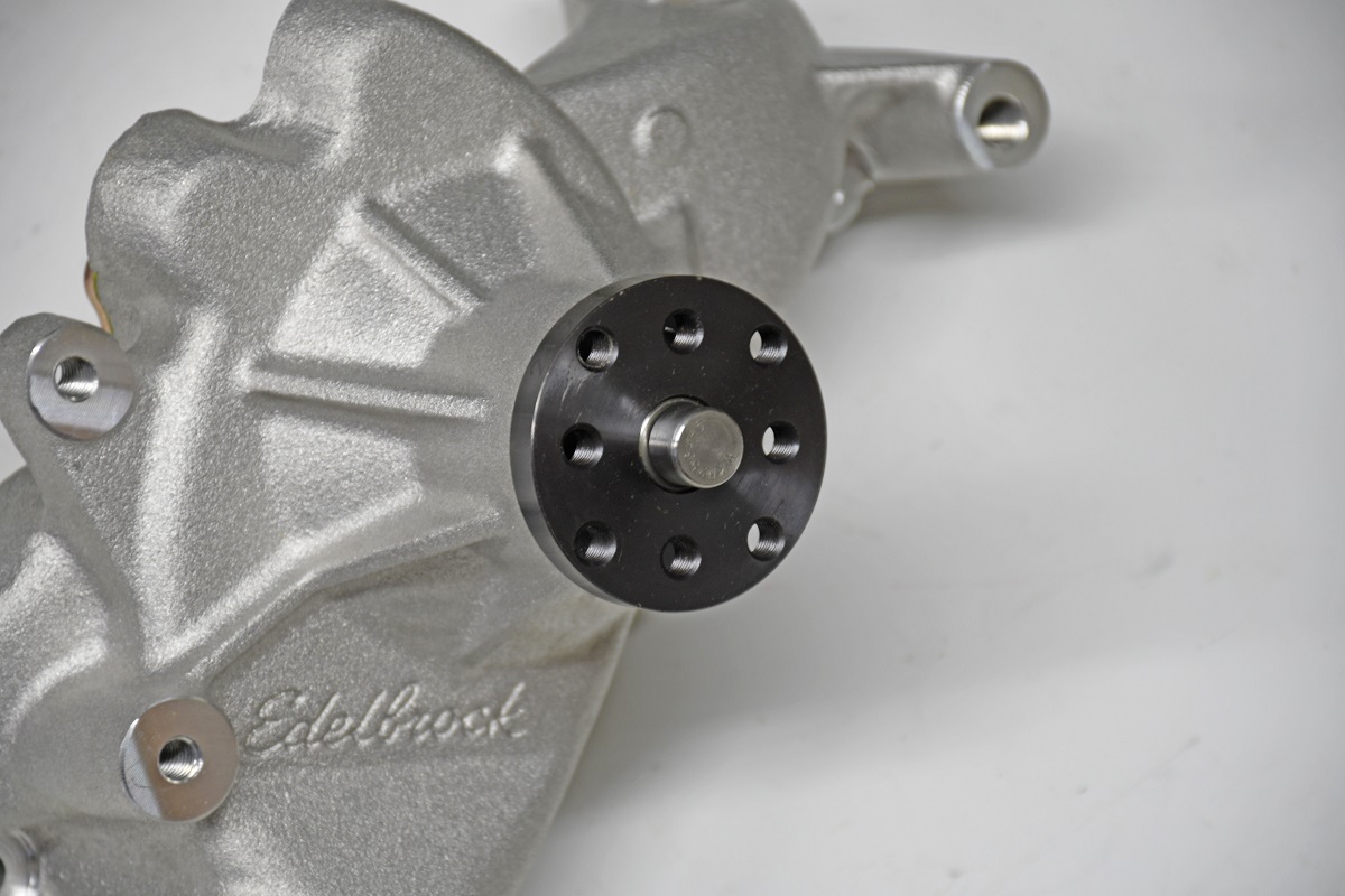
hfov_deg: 9.8
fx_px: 7845
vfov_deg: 6.5
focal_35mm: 210
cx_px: 672
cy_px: 448
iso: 100
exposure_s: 1/6
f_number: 5.6
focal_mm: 140
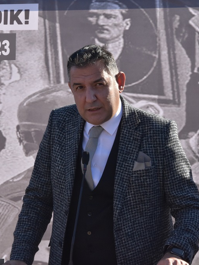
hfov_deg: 9.8
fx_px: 1165
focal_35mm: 152
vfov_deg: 13.0
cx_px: 73
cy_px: 132
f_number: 13
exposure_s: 1/640
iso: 1250
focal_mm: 70
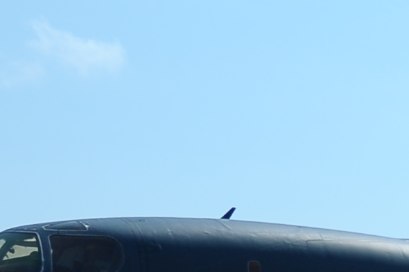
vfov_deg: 5.9
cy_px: 429
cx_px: 898
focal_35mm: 231
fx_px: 2621
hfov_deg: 8.3
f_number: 5
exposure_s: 1/2000
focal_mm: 32
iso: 200
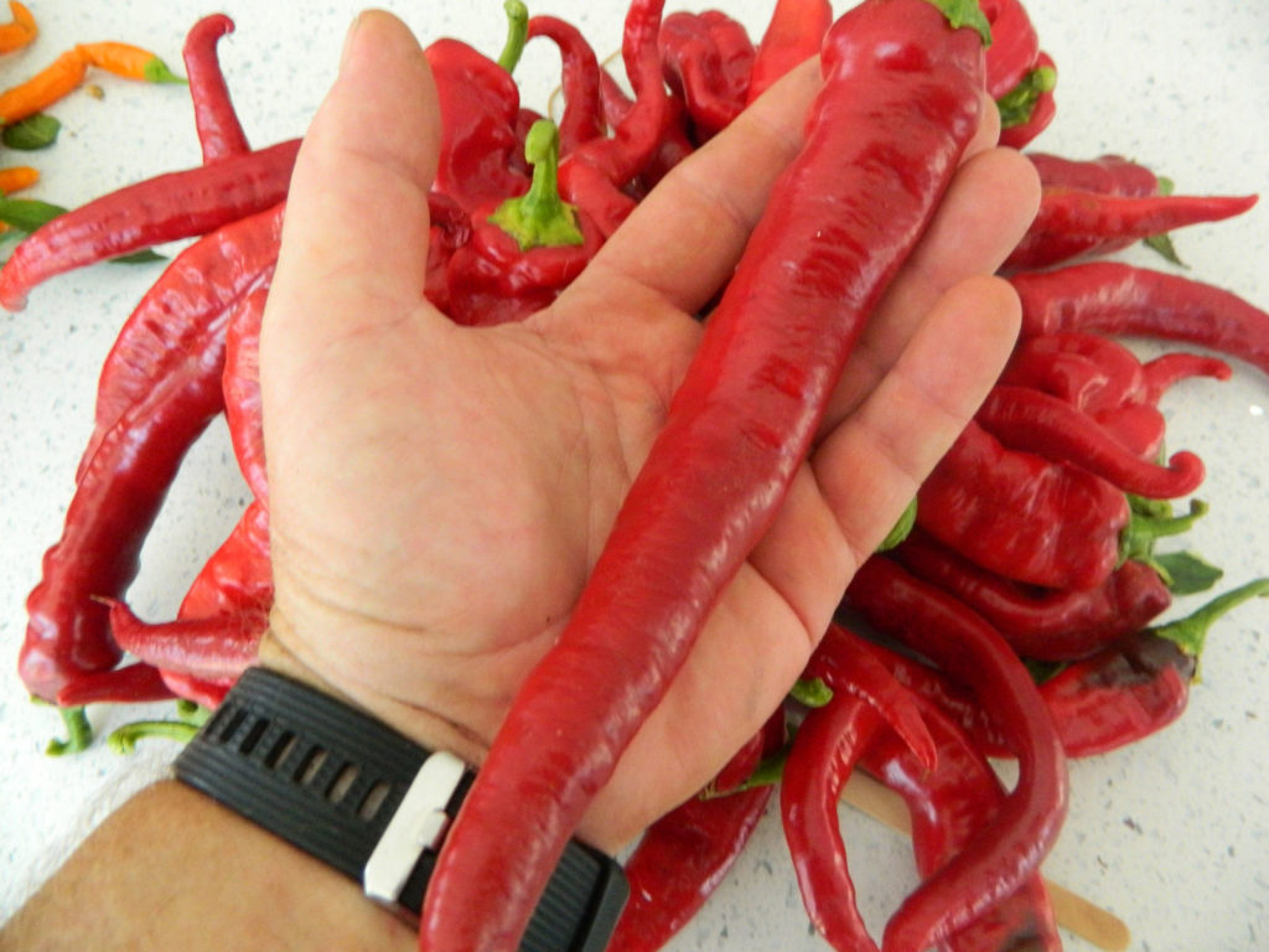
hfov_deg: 69.4
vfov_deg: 54.9
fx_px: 916
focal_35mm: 25
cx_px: 634
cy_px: 476
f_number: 3.1
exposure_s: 1/200
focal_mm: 4.5
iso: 400
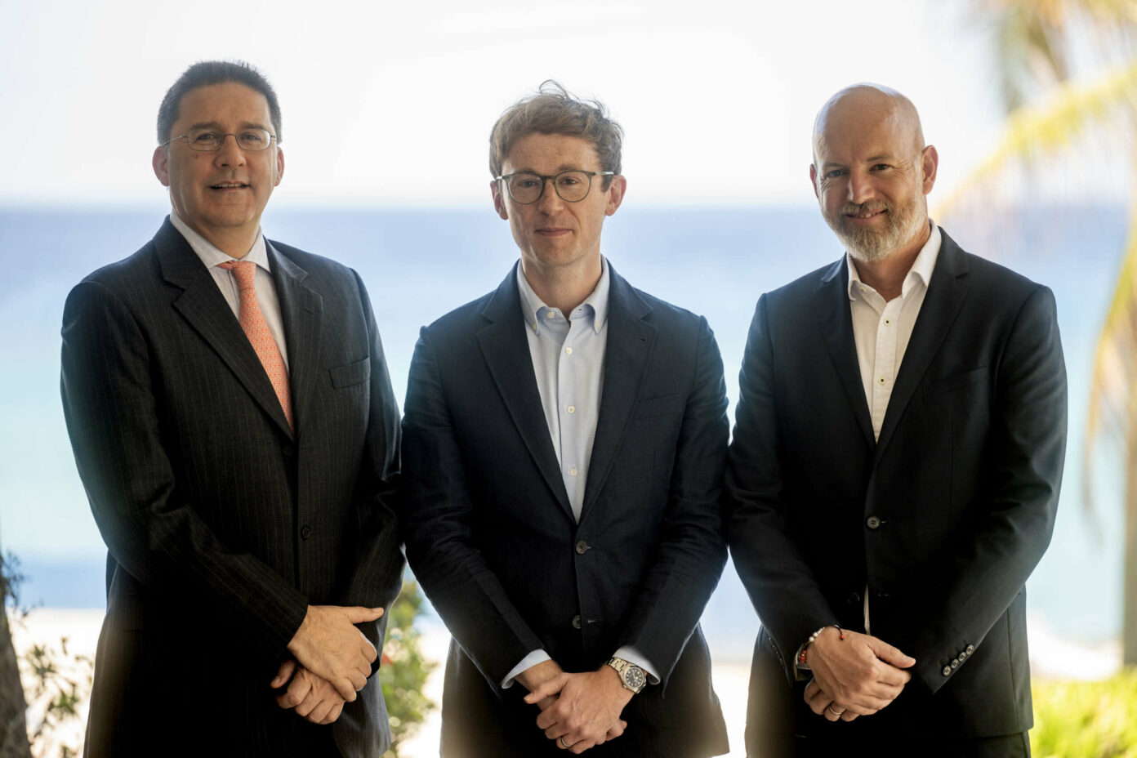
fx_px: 5842
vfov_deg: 7.4
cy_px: 379
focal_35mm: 185
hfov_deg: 11.1
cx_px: 568
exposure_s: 1/125
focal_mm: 185
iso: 64
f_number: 3.2
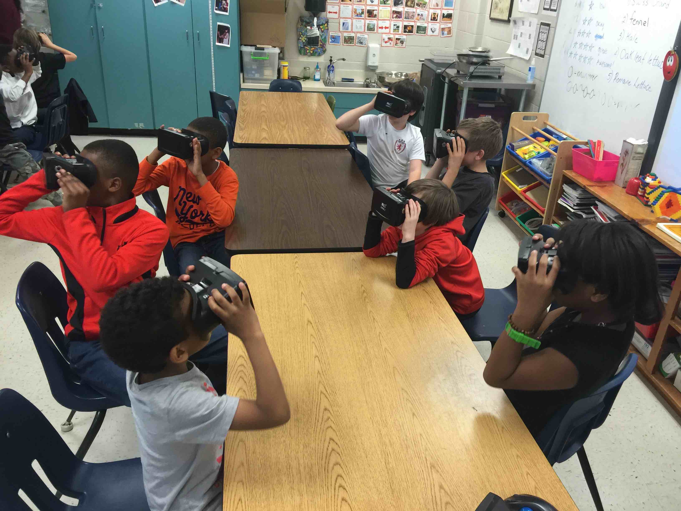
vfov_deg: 48.2
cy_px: 256
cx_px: 340
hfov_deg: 61.7
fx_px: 571
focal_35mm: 29
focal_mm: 4.15
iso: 50
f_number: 2.2
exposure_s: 1/15
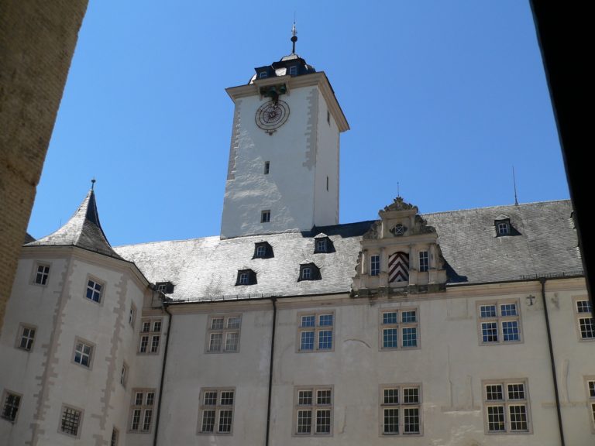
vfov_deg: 39.7
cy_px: 223
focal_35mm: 36
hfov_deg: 51.4
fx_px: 619
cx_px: 298
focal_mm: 6
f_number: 4
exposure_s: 1/640
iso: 80
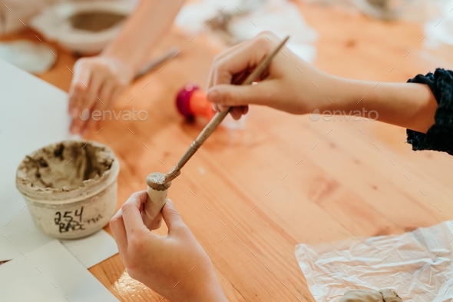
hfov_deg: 39.6
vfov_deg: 27.0
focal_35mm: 50
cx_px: 226
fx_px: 629
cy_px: 151
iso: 800
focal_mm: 50
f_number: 2
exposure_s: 1/320
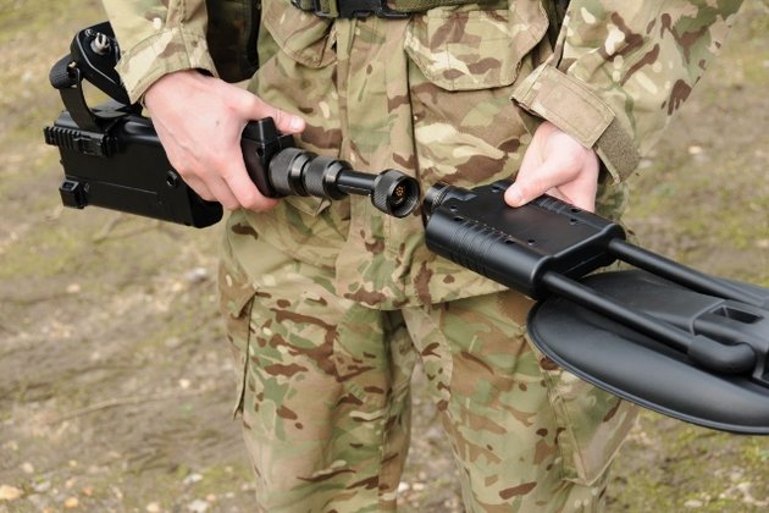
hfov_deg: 22.6
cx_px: 384
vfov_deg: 15.2
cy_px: 256
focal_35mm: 90
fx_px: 1922
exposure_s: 1/160
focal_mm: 60
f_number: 6.3
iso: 200
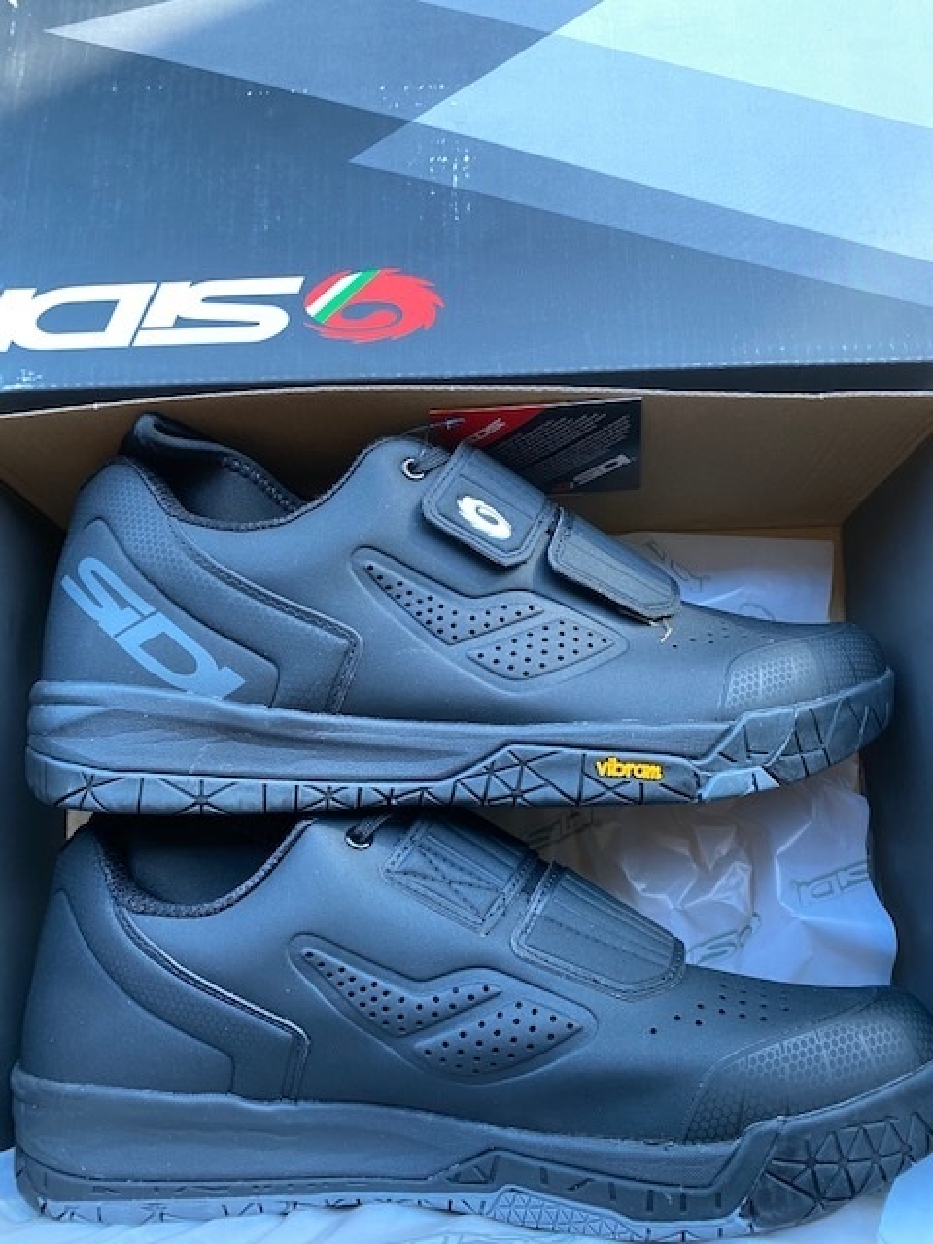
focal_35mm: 26
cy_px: 622
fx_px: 934
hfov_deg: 53.1
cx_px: 466
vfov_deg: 67.3
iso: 125
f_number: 1.8
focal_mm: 4.25
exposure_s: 1/79
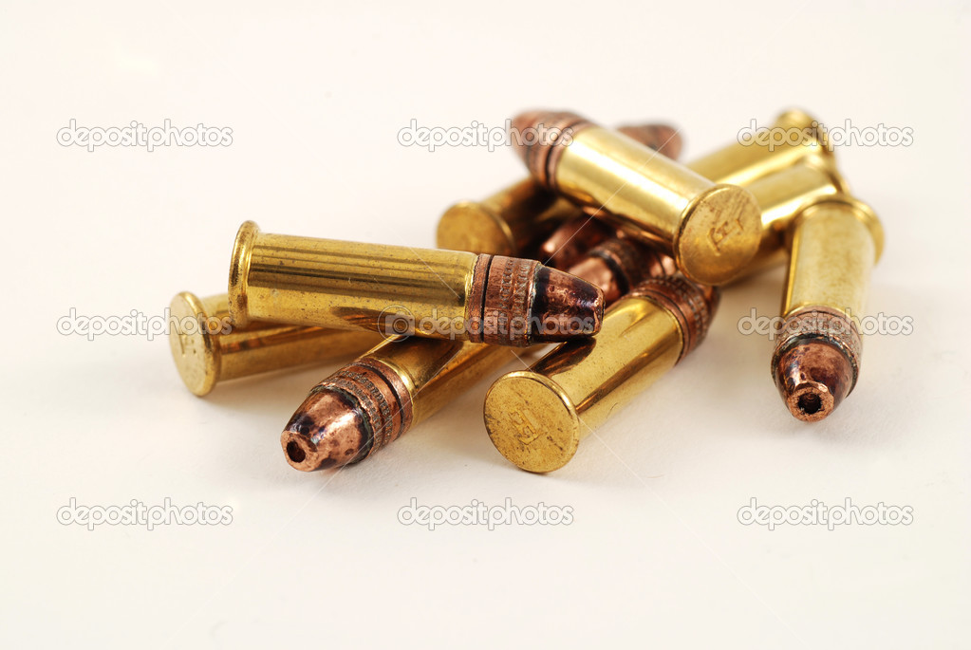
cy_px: 325
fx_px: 3646
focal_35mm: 135
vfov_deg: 10.2
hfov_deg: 15.2
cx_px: 486
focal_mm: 90
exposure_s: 1/4
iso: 100
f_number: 19
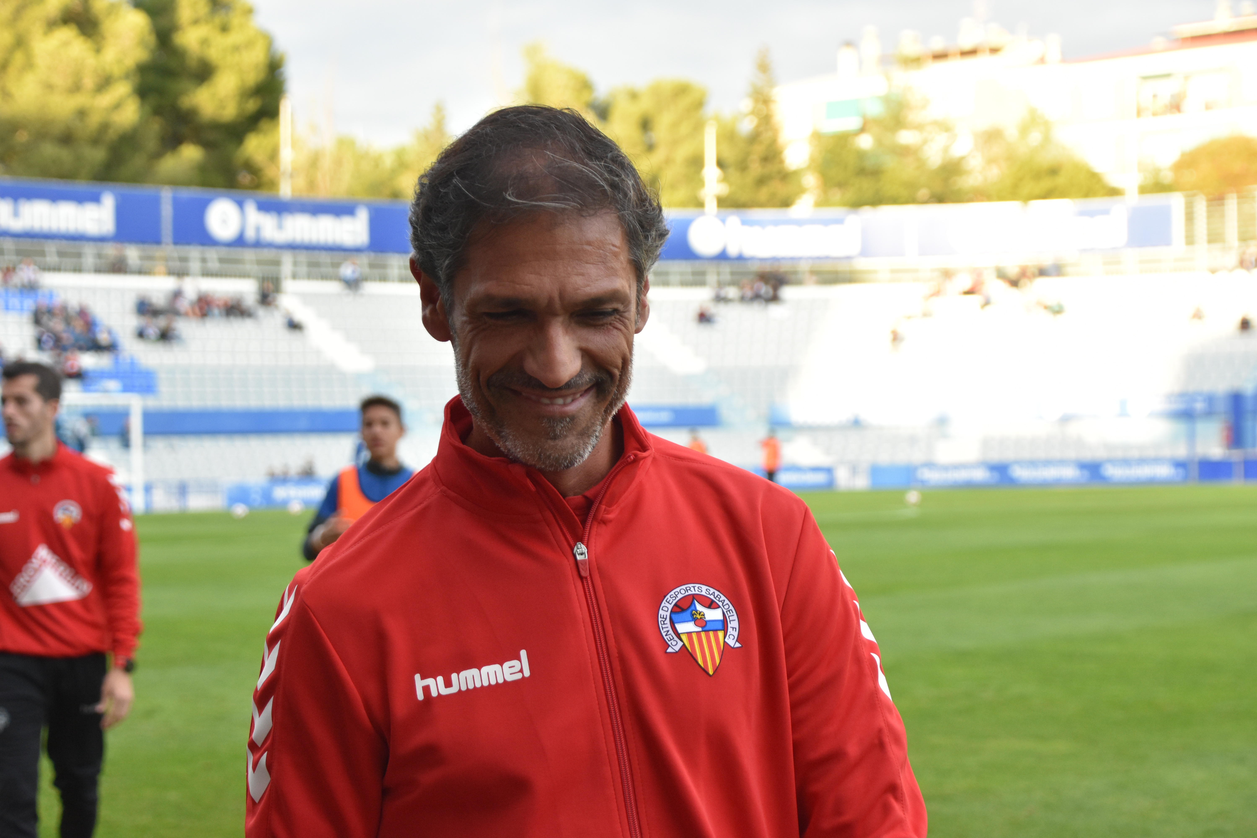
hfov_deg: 26.0
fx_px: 2723
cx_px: 628
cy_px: 419
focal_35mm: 78
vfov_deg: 17.5
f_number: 4.8
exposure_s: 1/500
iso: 1000
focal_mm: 52
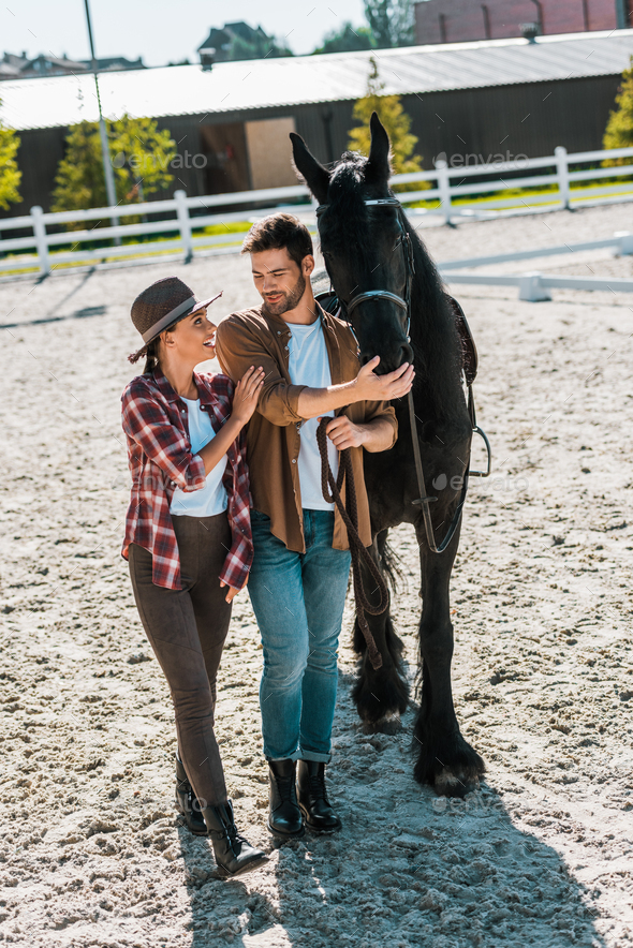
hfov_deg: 19.5
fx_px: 1845
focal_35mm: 70
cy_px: 474
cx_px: 316
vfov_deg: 28.8
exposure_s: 1/1250
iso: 160
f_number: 3.5
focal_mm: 70
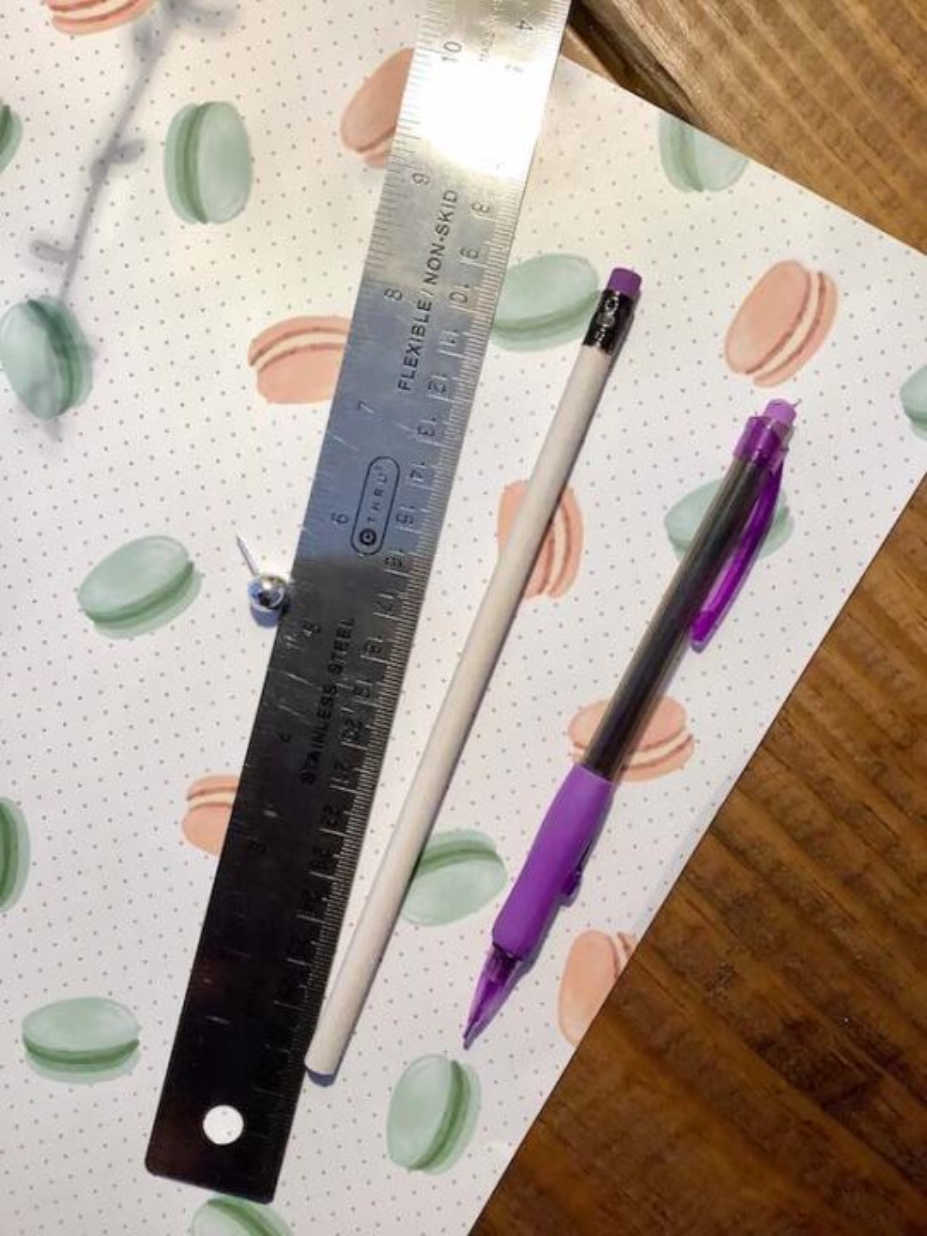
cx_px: 464
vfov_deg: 58.4
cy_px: 618
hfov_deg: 45.4
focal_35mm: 31
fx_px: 1107
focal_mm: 3.3
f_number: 2.4
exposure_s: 1/60
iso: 125
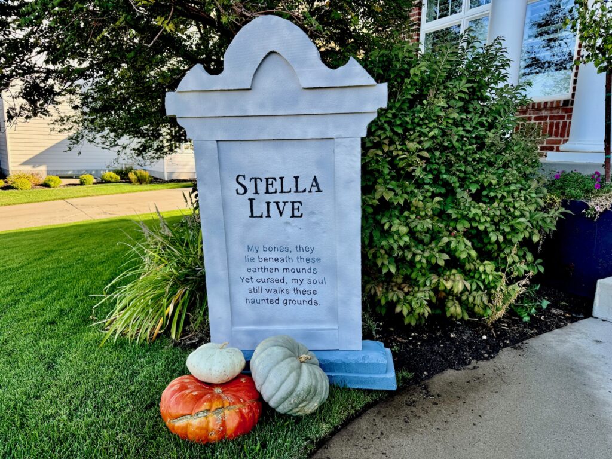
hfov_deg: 71.6
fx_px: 424
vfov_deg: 56.8
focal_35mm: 24
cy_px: 230
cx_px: 306
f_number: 1.78
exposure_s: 1/621
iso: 80
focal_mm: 6.76
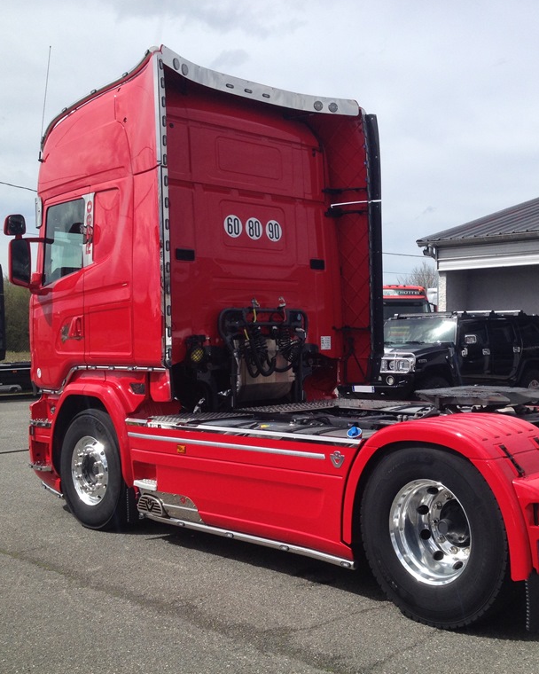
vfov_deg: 40.3
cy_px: 334
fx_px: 917
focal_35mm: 46
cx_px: 362
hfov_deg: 32.5
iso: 50
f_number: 2.4
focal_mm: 4.28
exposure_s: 1/2208
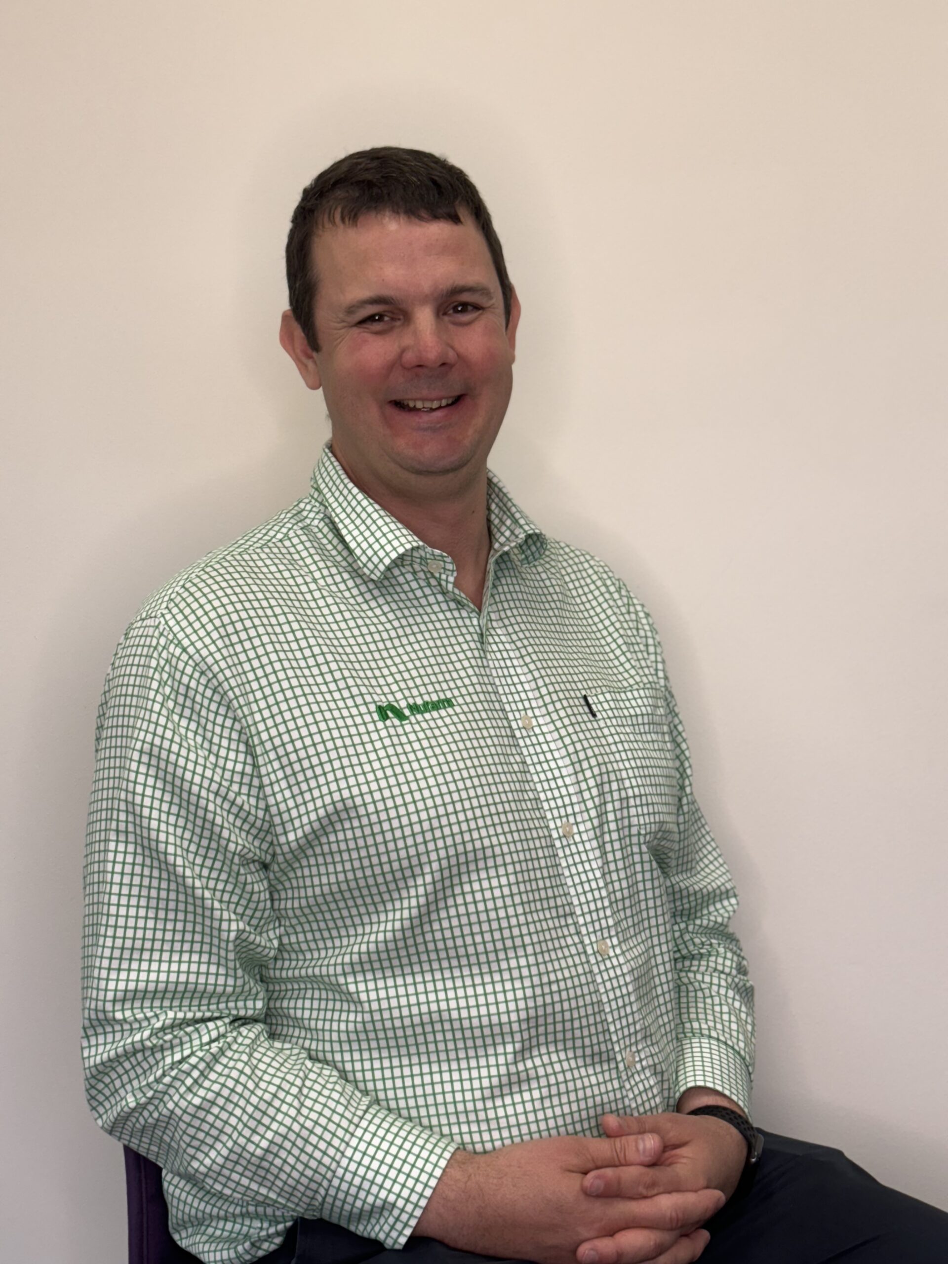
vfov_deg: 36.8
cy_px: 632
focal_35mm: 52
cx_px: 474
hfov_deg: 28.0
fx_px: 1899
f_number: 1.6
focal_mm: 5.96
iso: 40
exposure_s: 1/100
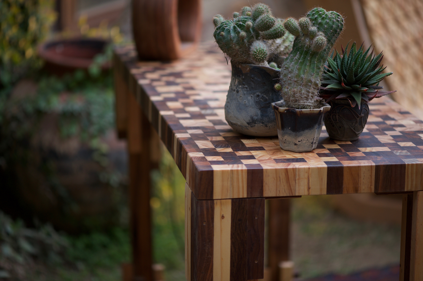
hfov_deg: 19.5
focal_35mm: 105
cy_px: 140
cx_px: 212
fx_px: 1233
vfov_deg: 13.0
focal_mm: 105
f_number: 3
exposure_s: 1/4
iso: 400
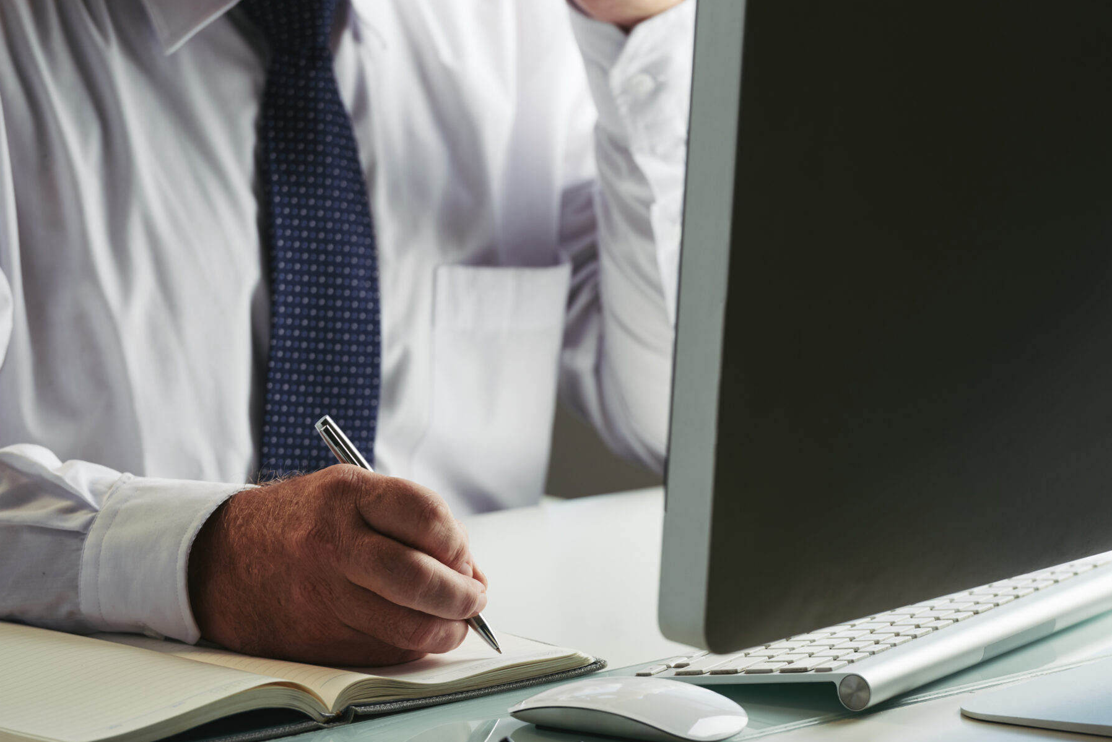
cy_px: 462
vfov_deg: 4.8
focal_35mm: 285
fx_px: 8806
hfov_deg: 7.2
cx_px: 640
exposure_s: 1/250
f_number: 5.6
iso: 100
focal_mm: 200
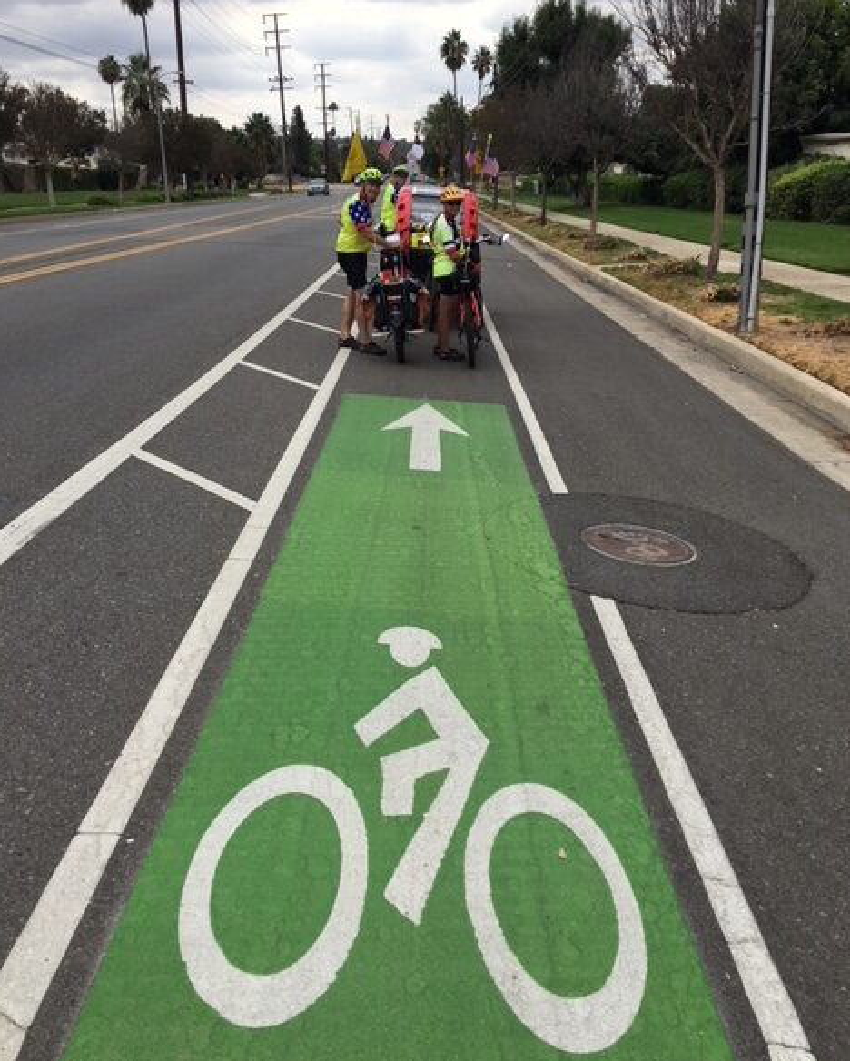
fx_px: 974
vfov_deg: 57.1
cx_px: 429
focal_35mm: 31
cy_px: 492
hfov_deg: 47.2
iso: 25
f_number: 2.2
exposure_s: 1/1261
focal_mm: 4.15
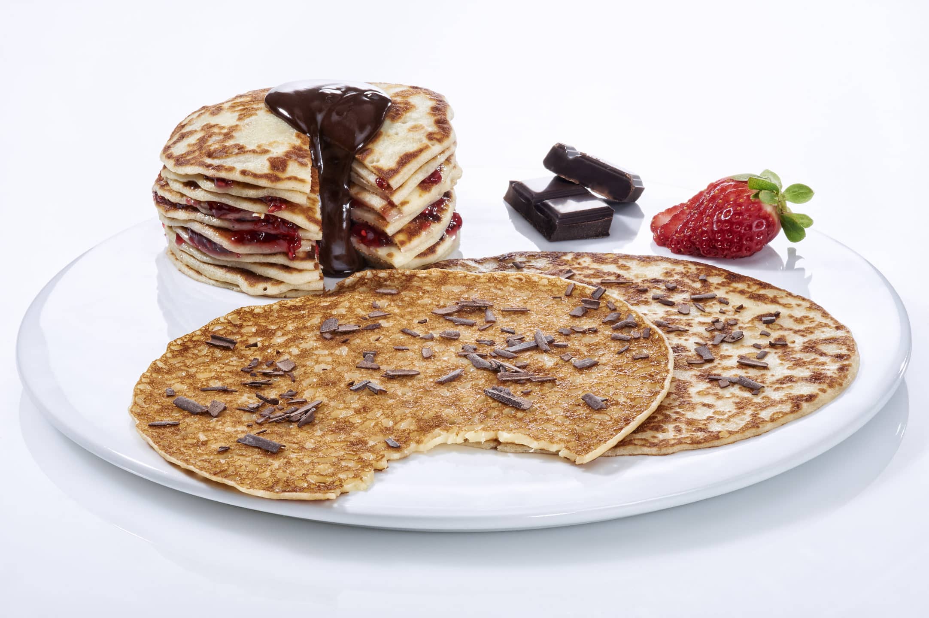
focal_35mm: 110
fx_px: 2837
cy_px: 309
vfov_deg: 12.4
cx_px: 464
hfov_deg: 18.6
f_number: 32
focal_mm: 110
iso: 200
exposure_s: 1/200
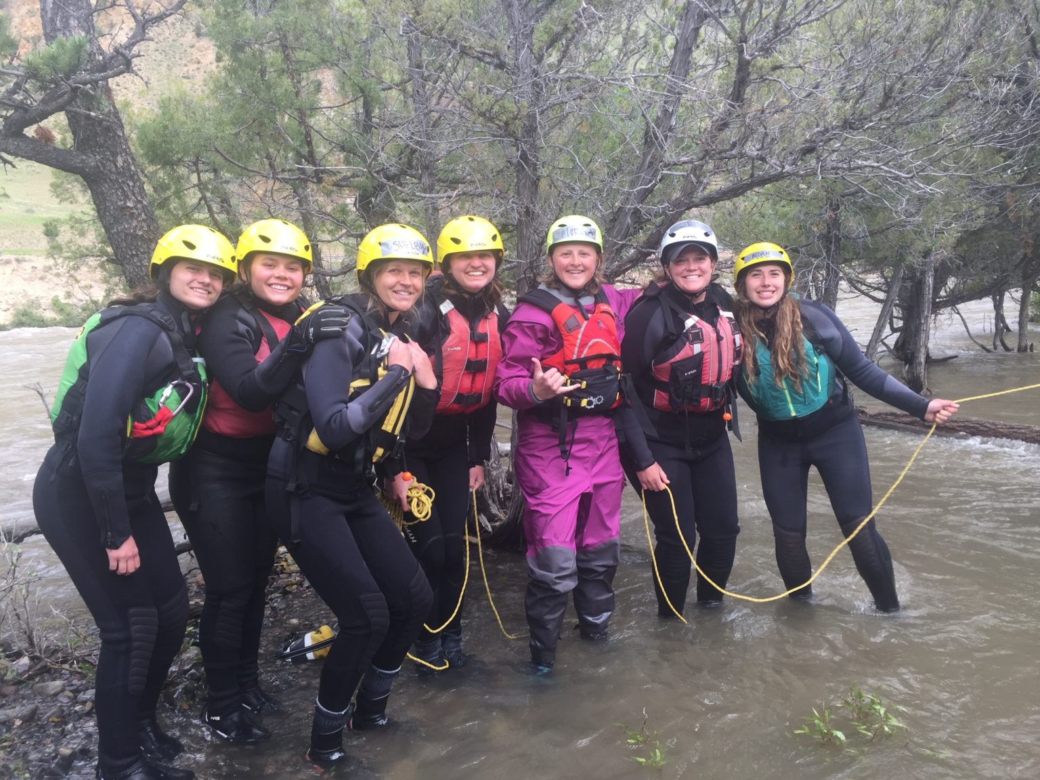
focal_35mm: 29
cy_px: 390
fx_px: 871
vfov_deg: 48.2
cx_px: 520
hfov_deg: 61.7
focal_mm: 4.15
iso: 32
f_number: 2.2
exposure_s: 1/120
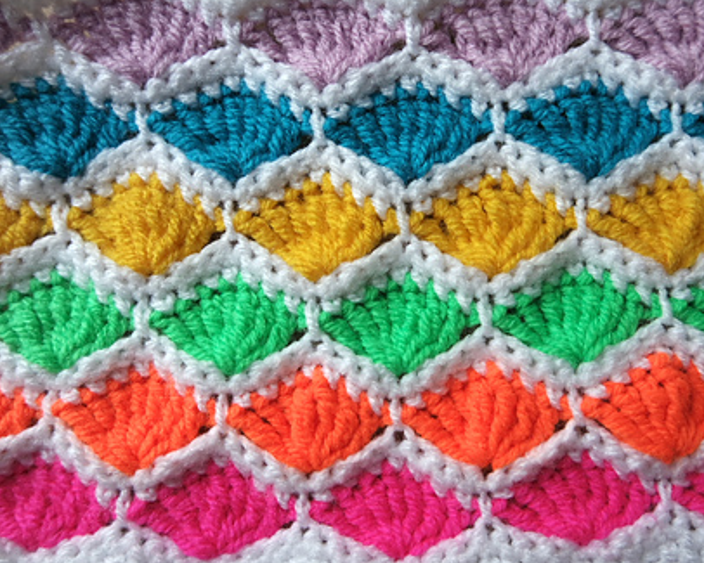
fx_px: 771
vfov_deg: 40.1
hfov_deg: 48.9
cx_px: 406
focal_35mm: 37
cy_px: 276
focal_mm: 21
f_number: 4
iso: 200
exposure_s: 1/60
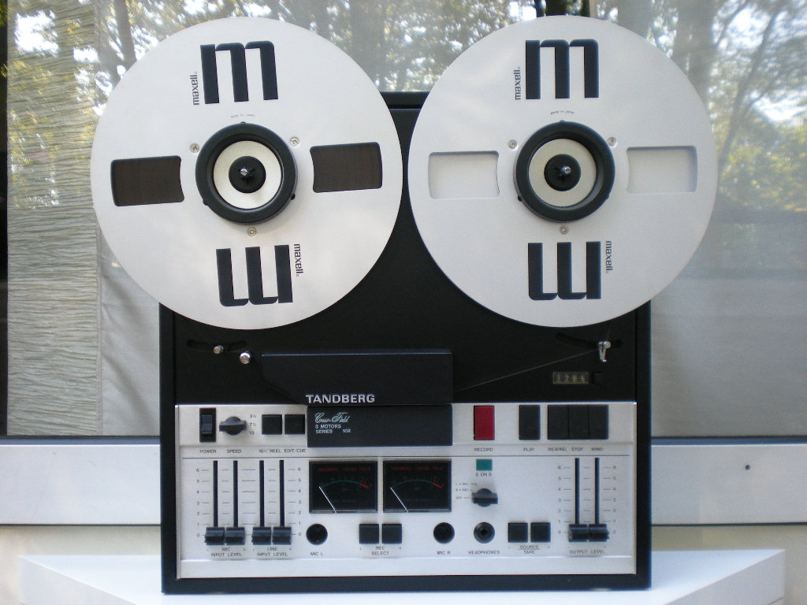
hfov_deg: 42.9
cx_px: 404
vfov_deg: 32.9
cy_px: 302
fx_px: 1026
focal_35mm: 44
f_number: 3.5
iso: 121
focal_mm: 7.4
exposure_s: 1/59.8
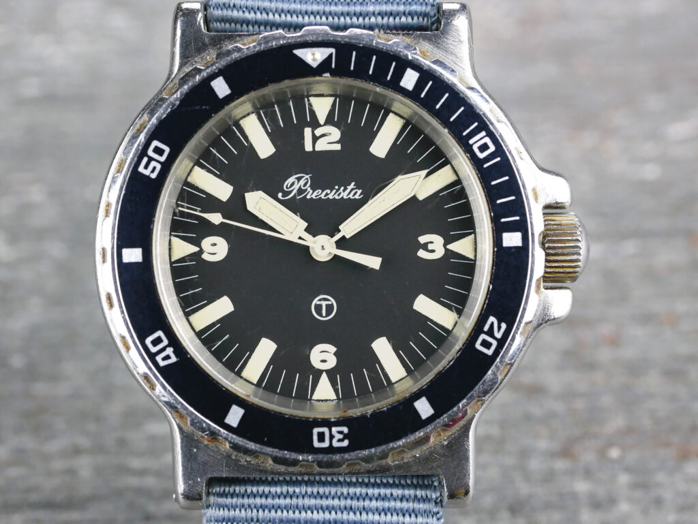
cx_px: 349
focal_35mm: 60
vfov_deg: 24.4
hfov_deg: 32.2
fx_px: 1210
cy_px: 262
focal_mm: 30
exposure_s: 1/125
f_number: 5
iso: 800
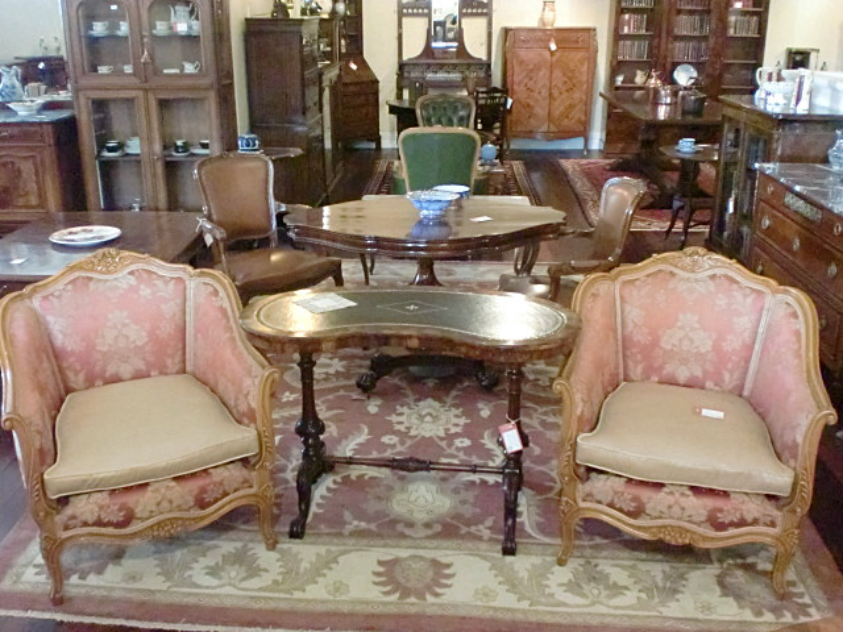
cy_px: 316
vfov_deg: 40.7
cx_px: 422
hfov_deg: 52.6
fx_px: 852
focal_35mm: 35
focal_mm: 6.3
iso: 1600
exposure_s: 1/60
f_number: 3.1
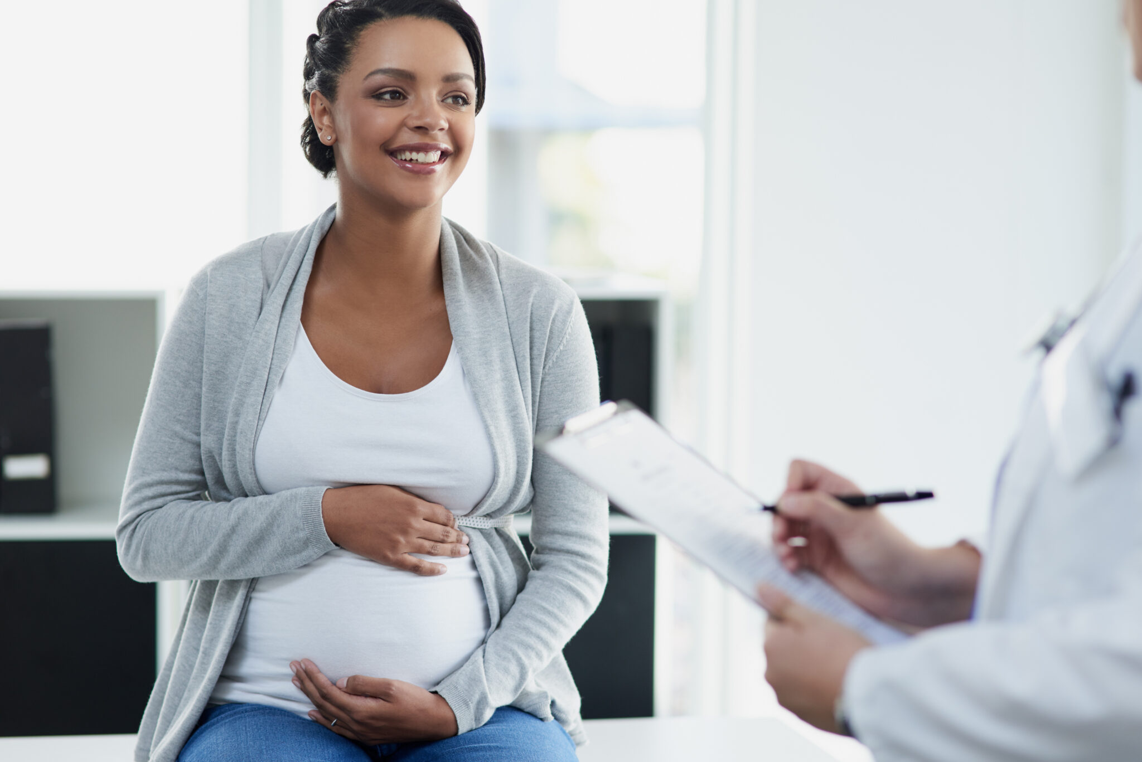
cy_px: 381
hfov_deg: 23.9
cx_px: 571
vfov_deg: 16.1
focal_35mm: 85
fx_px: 2697
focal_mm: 85
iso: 200
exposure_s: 1/200
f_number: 2.5
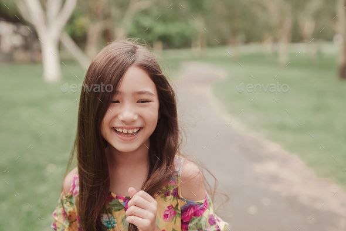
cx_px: 173
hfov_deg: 35.0
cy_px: 116
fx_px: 548
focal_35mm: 57
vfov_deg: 23.8
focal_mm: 57
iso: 250
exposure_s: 1/250
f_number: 2.8
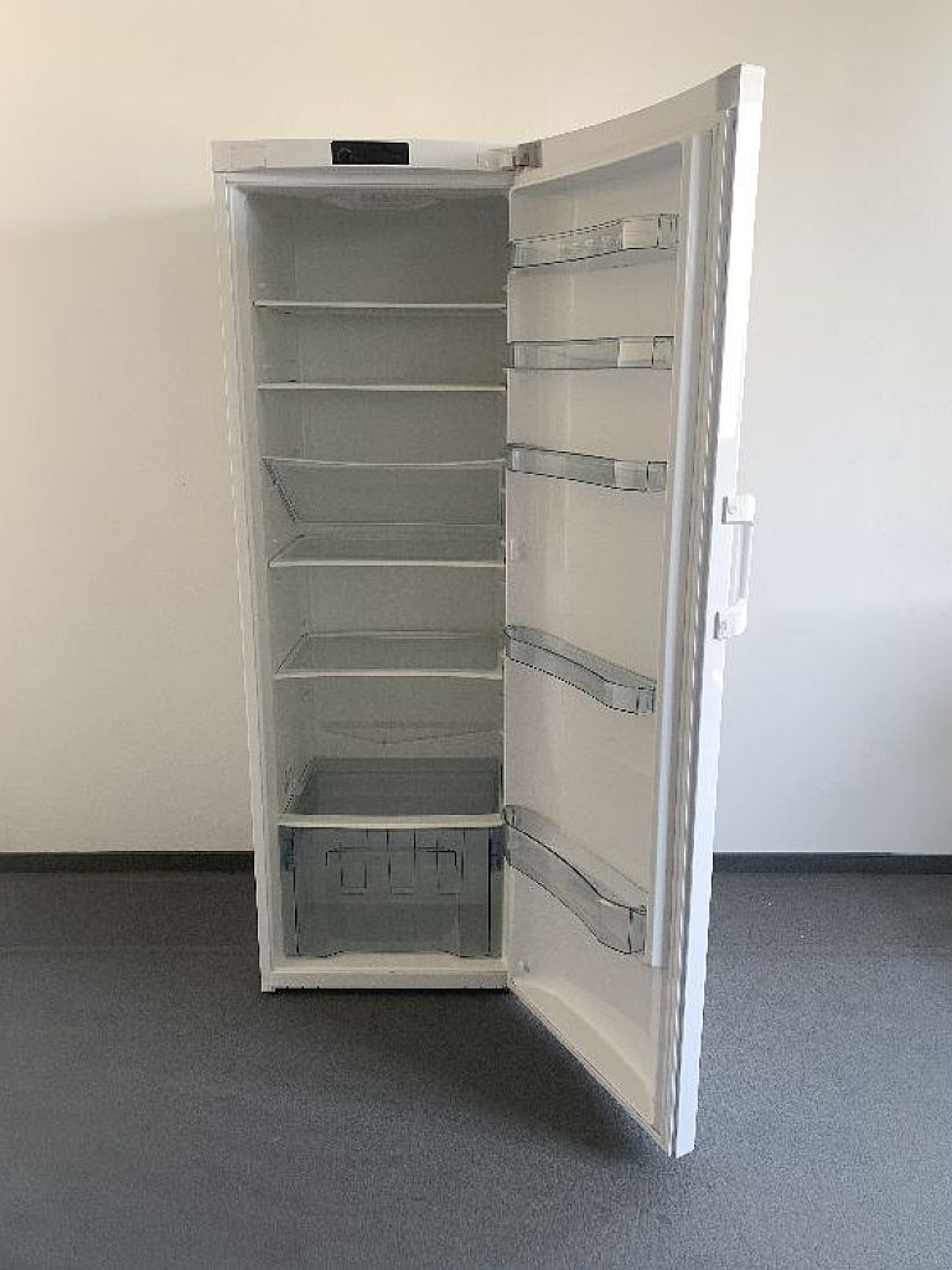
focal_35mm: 26
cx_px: 476
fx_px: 953
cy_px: 635
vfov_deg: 67.3
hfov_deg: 53.1
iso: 50
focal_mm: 4.25
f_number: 1.8
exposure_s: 1/121
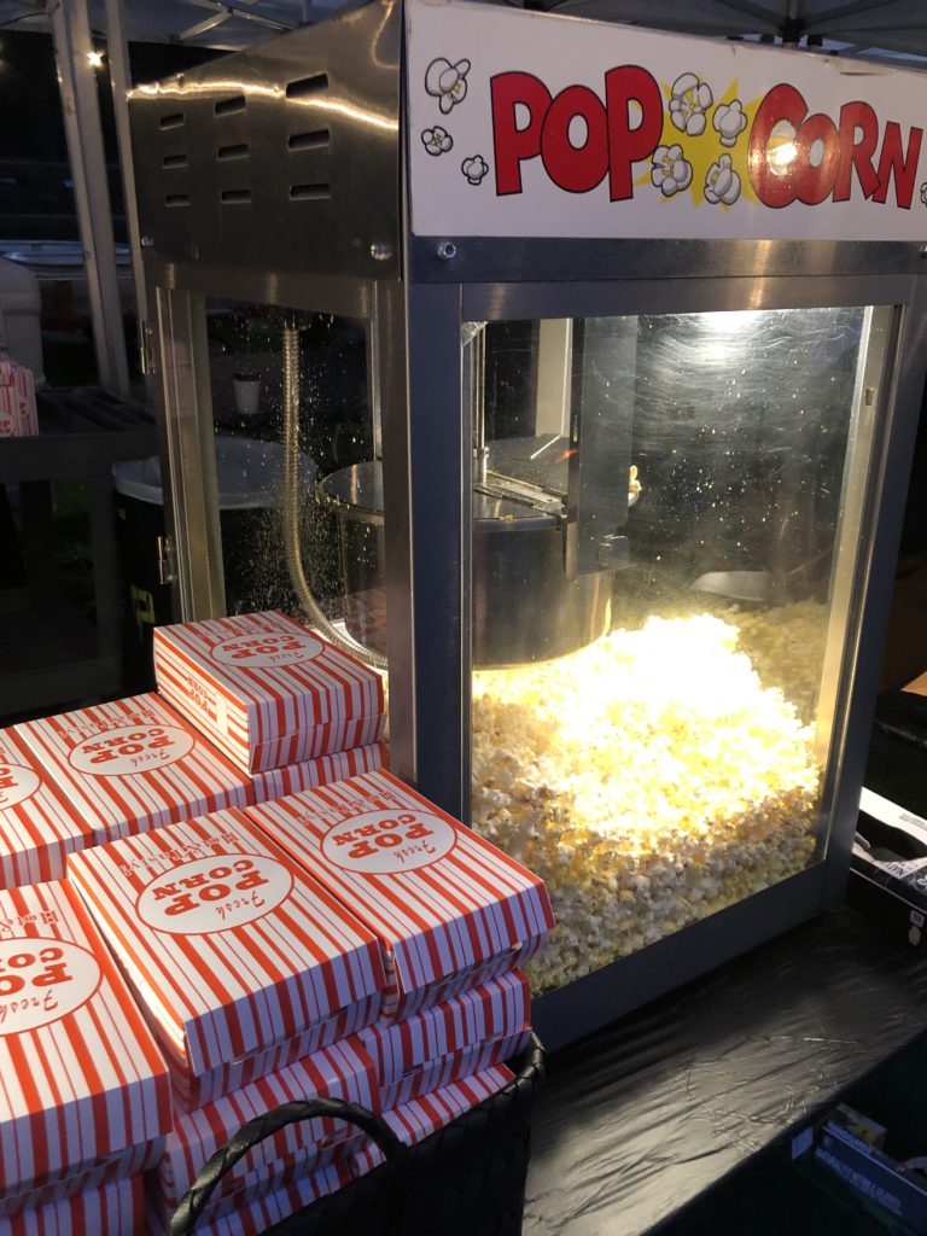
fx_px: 1000
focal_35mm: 28
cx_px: 464
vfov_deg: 63.4
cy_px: 618
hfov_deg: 49.7
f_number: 1.8
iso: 100
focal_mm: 3.99
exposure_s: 1/15
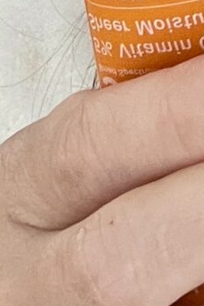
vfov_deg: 9.1
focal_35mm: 186
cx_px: 618
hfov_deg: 6.7
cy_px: -592
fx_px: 1582
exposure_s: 1/95
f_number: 2.2
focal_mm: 2.71
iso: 100
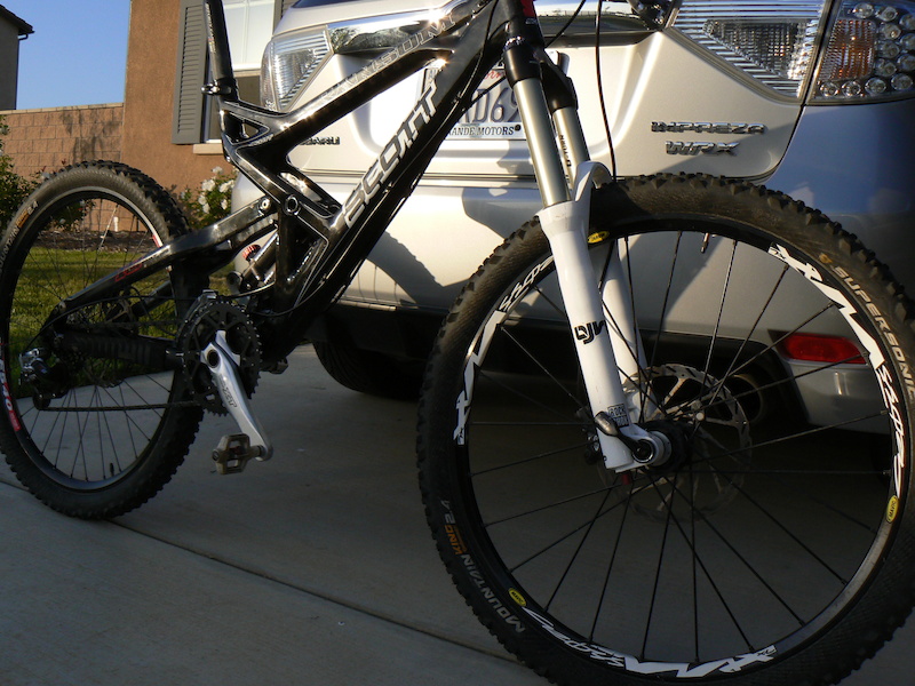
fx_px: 952
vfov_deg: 39.7
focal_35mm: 36
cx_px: 458
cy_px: 343
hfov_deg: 51.4
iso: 80
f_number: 5.6
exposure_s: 1/500
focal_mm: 6
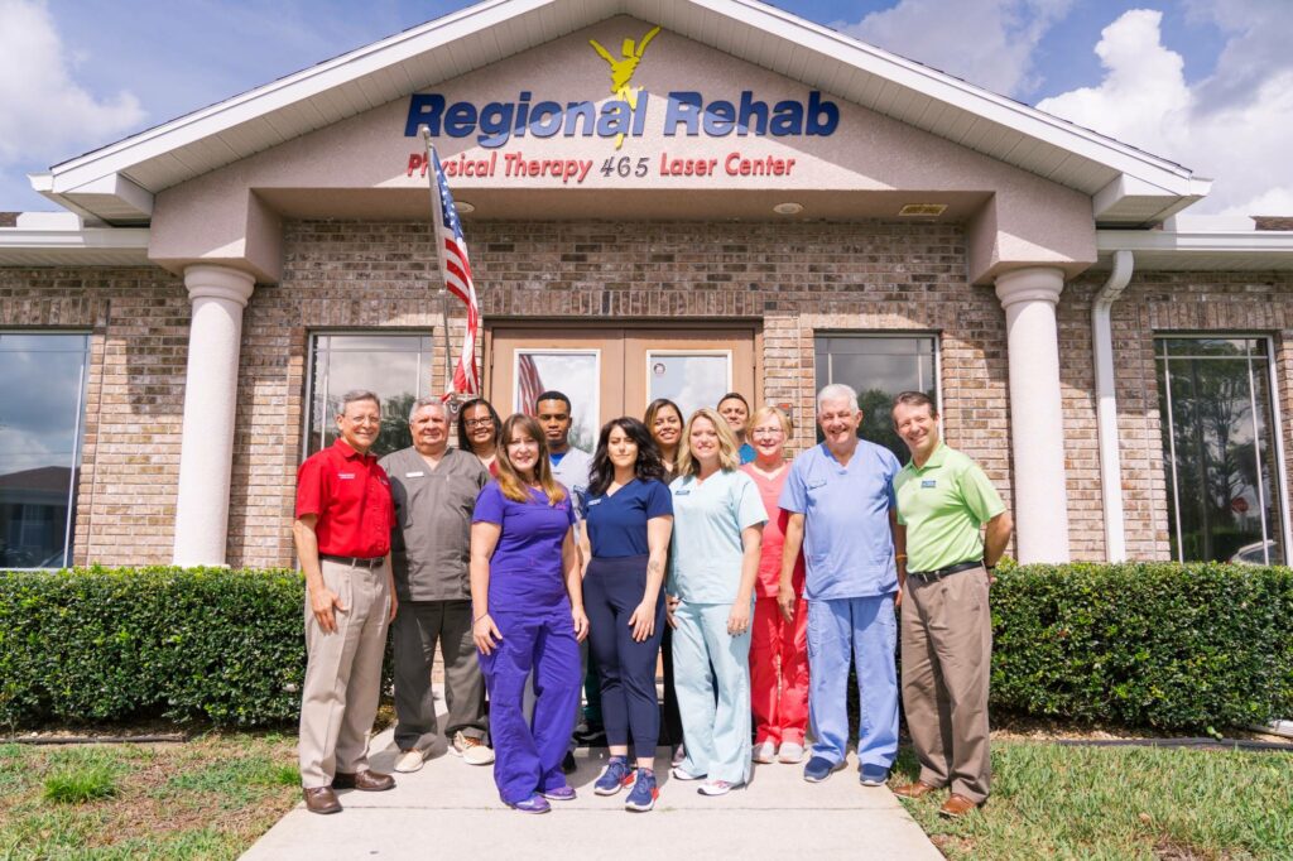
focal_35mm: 24
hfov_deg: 73.8
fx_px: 862
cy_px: 430
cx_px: 646
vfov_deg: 53.1
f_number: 4
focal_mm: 24
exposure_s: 1/4000
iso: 160
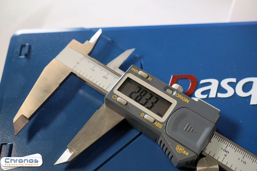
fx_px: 321
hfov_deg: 43.6
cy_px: 86
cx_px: 128
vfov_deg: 29.9
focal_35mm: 45
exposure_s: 1/640
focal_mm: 30
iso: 800
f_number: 5.6
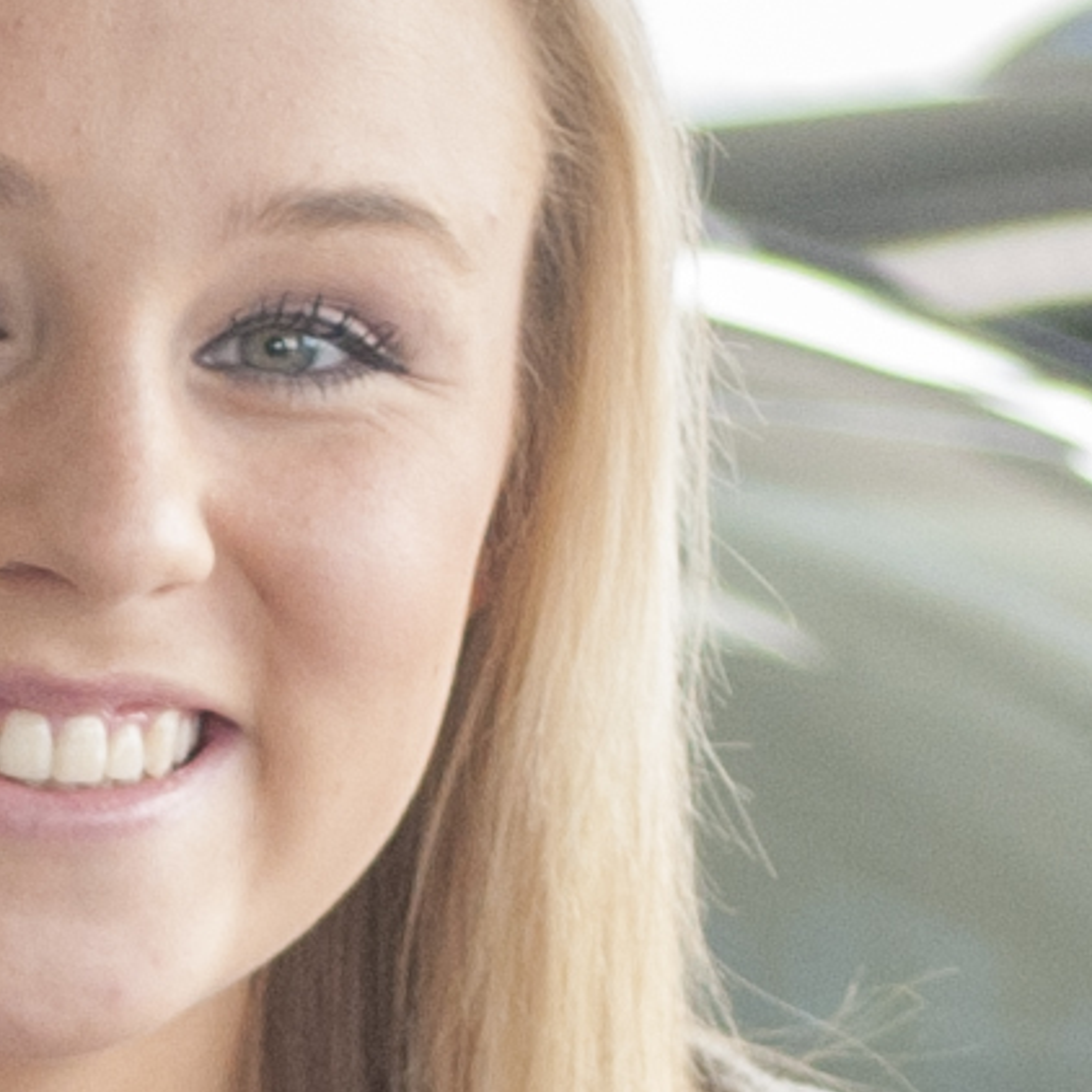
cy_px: 1514
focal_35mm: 712
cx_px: -704
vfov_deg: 2.5
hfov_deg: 2.5
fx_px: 25423
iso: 400
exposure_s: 1/400
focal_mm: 55
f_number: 2.8
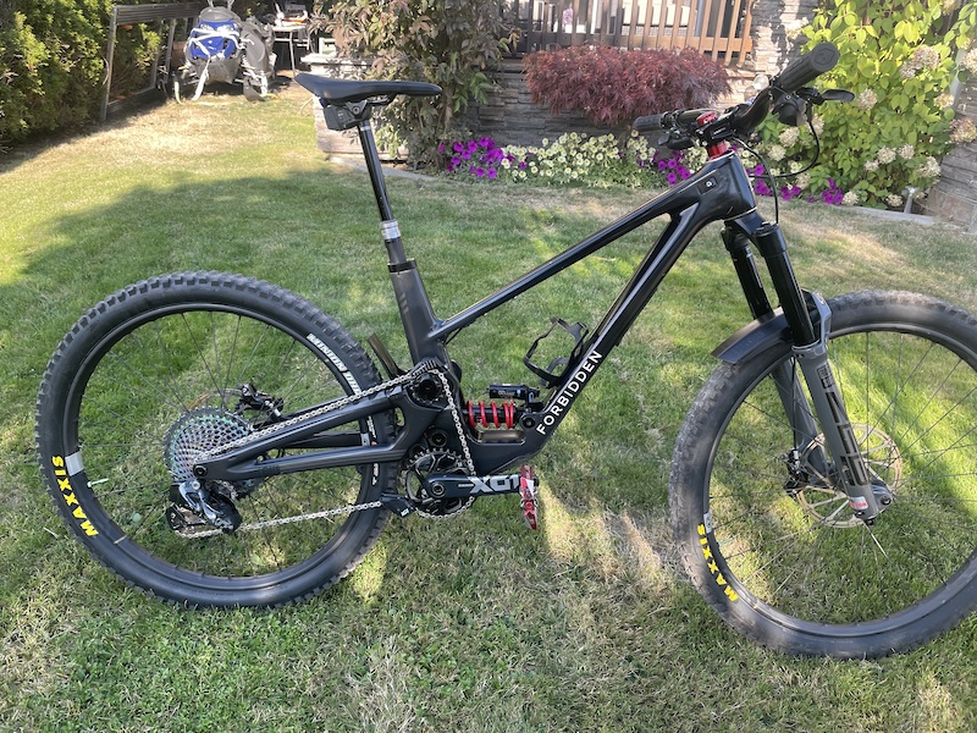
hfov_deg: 67.3
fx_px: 734
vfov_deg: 53.1
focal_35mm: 26
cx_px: 488
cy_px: 366
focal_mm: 4.2
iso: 32
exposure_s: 1/245
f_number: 1.6
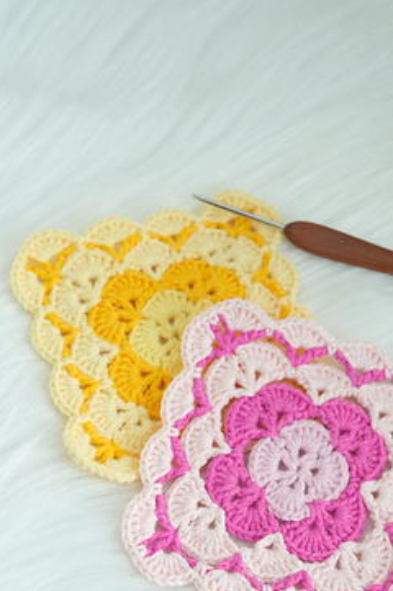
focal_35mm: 97
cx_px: 243
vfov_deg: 21.0
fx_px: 1591
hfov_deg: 14.1
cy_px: 367
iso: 3200
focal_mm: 70
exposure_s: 1/500
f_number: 7.1
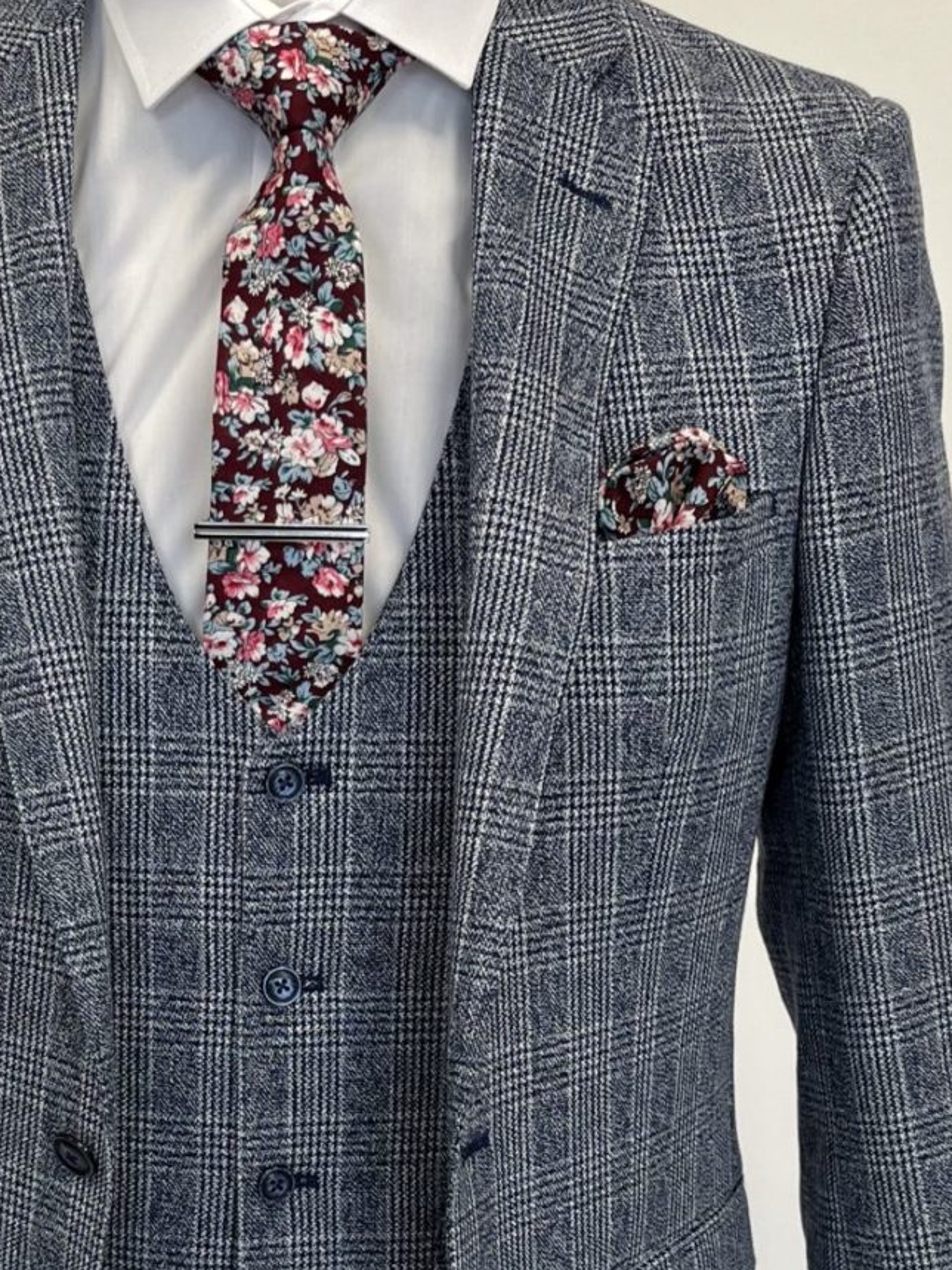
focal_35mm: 62
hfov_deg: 23.5
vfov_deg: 30.5
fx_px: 2274
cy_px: 995
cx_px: 293
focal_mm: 5.1
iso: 80
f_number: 1.6
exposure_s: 1/100
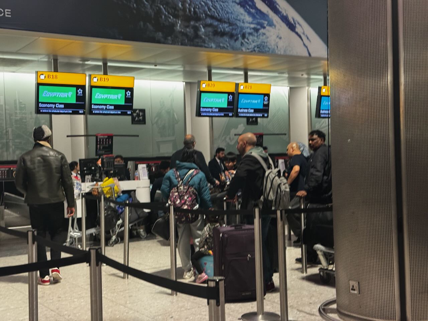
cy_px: 160
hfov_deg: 39.7
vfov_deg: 30.3
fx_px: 593
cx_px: 214
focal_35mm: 48
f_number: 1.78
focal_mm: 6.86
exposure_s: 1/31
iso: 200
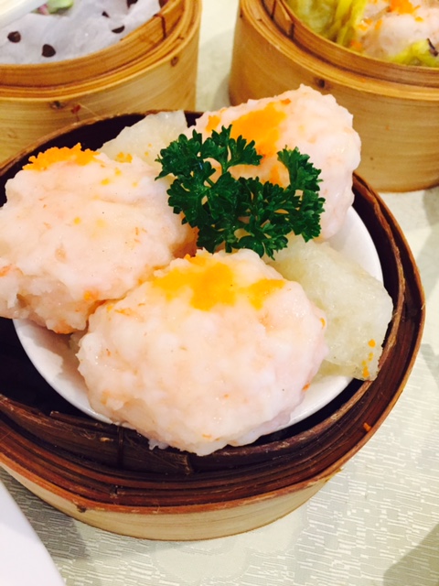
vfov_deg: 61.7
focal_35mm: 29
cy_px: 293
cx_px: 220
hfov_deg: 48.2
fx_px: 490
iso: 250
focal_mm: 4.15
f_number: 2.2
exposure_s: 1/30
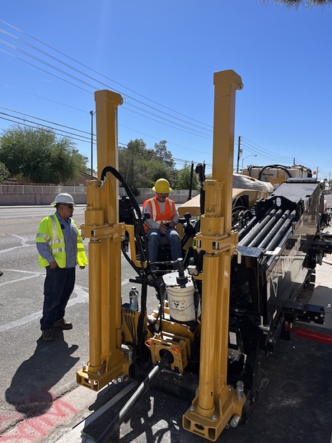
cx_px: 166
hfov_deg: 53.1
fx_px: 332
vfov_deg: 67.3
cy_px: 222
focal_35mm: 26
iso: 50
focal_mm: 5.1
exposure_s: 1/3745
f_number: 1.6
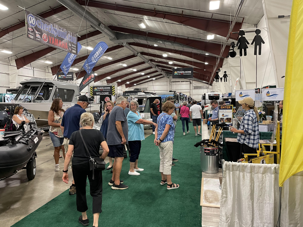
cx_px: 152
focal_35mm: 26
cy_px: 114
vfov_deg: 53.1
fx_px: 228
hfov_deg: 67.3
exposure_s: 1/60
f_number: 1.6
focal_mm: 4.2
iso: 200
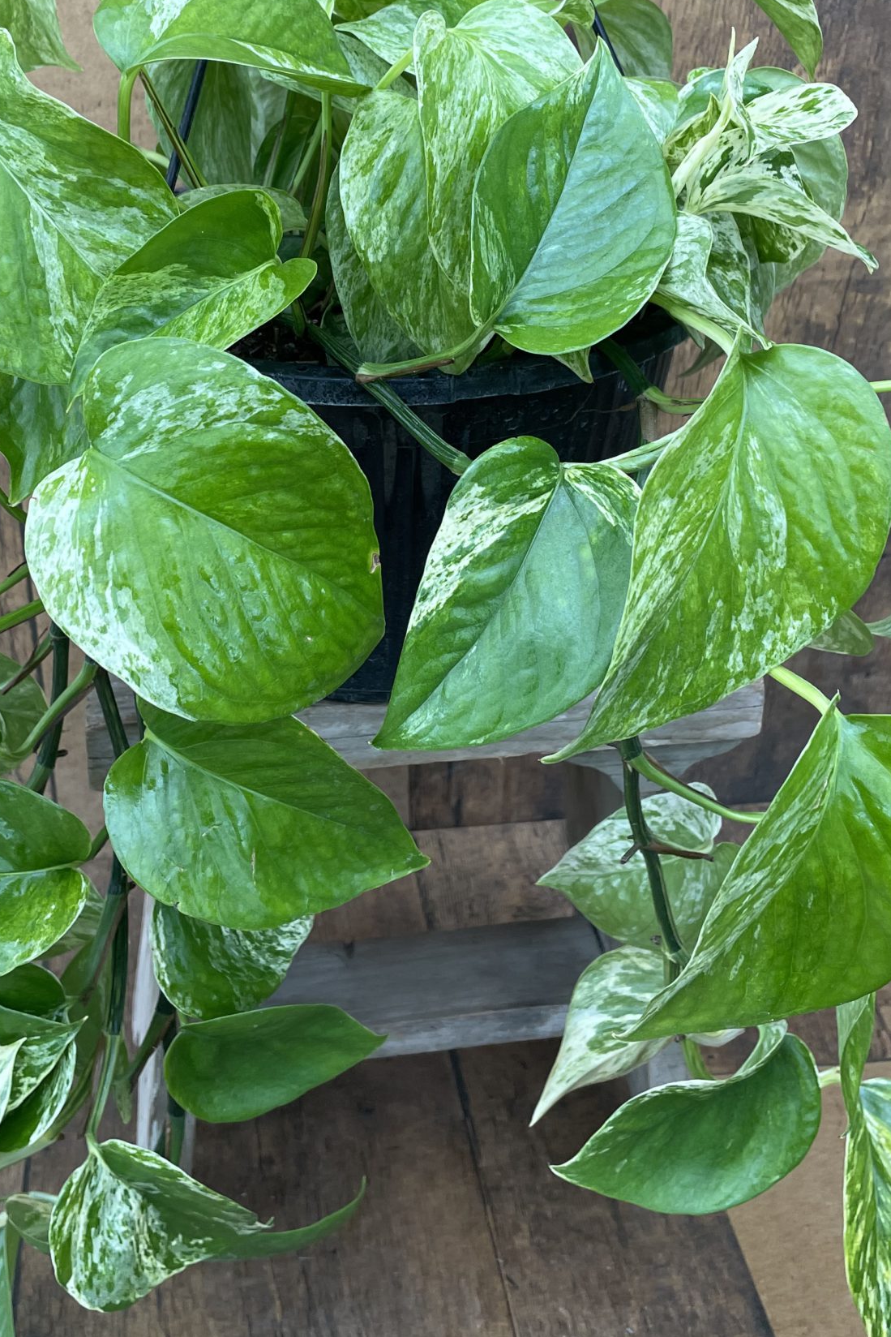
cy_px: 445
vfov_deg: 45.7
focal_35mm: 42
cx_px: 377
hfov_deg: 31.8
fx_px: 1559
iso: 80
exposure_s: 1/121
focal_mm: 4.2
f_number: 1.6
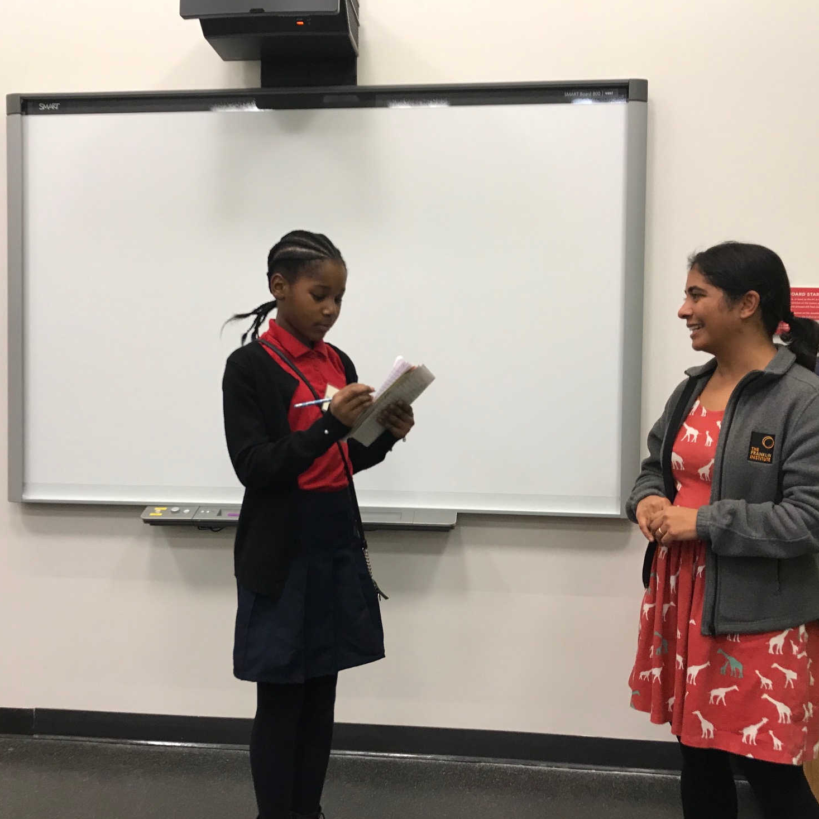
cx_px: 378
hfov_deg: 48.4
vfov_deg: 48.4
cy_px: 416
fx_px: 910
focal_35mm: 34
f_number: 1.8
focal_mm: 3.99
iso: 40
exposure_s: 1/24
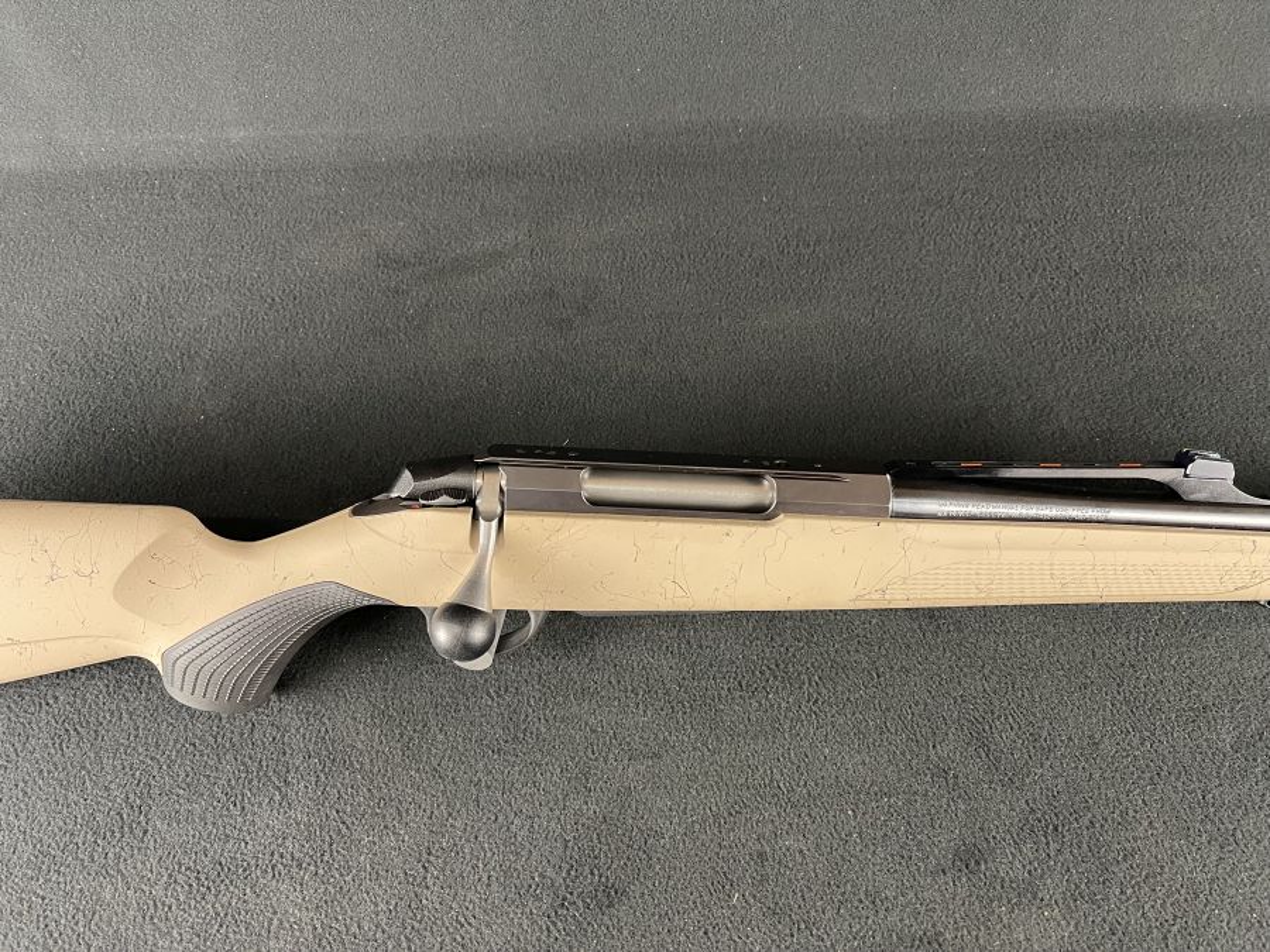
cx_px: 635
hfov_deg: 69.4
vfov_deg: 54.9
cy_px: 476
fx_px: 917
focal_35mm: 25
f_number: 1.6
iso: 320
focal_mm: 5.1
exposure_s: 1/60
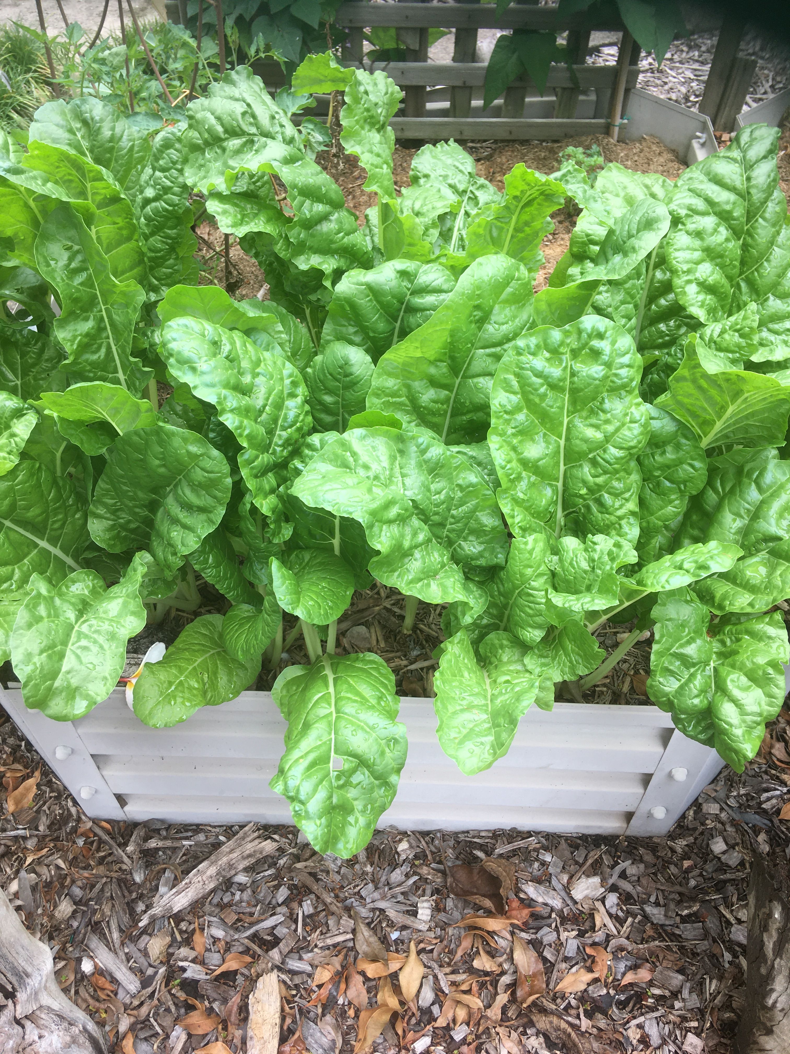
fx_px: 882
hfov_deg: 48.2
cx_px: 395
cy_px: 527
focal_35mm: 29
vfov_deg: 61.7
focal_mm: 4.15
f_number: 2.2
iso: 25
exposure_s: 1/227
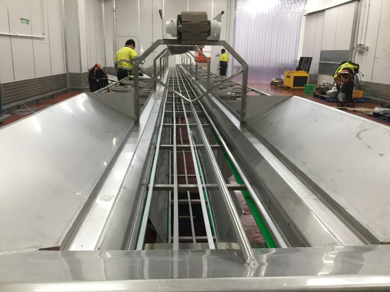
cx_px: 195
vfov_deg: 45.4
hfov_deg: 58.4
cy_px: 146
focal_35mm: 31
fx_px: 349
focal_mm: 3.3
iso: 100
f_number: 2.4
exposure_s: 1/33
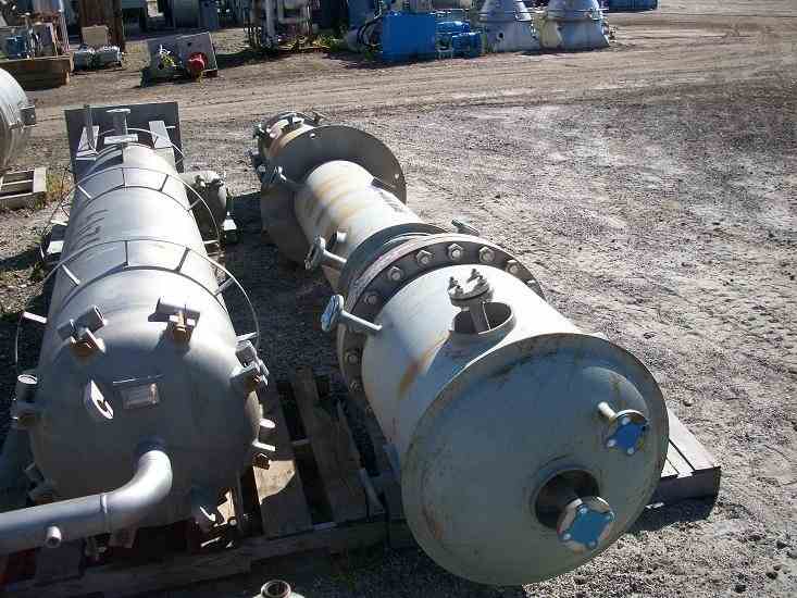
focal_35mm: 35
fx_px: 806
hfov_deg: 52.6
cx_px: 398
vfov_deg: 40.7
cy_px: 299
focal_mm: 6.3
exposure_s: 1/800
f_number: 3.1
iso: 80
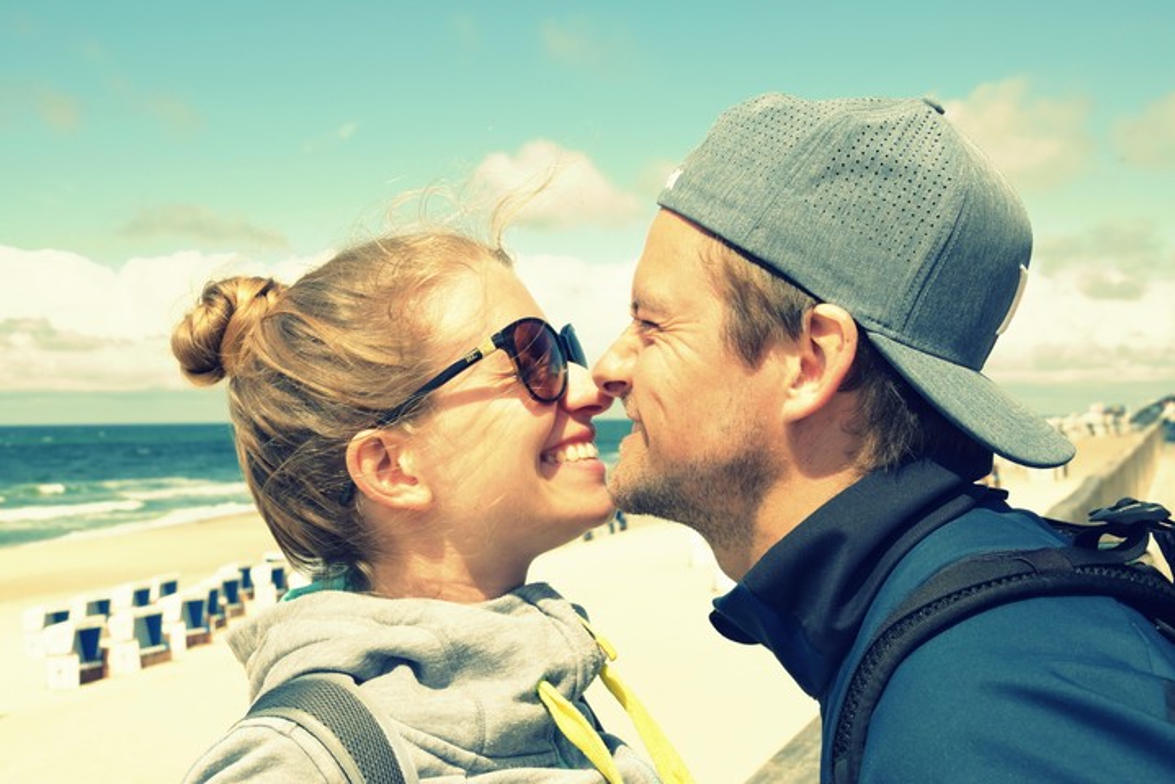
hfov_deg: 41.1
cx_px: 588
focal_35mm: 48
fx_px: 1567
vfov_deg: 28.1
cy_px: 392
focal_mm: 32
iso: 200
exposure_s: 1/400
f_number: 10
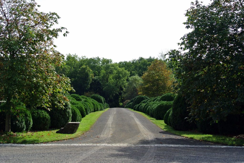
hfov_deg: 27.3
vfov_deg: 18.5
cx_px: 122
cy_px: 82
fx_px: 502
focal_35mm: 74
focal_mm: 27.6
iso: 100
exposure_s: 1/320
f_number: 5.6
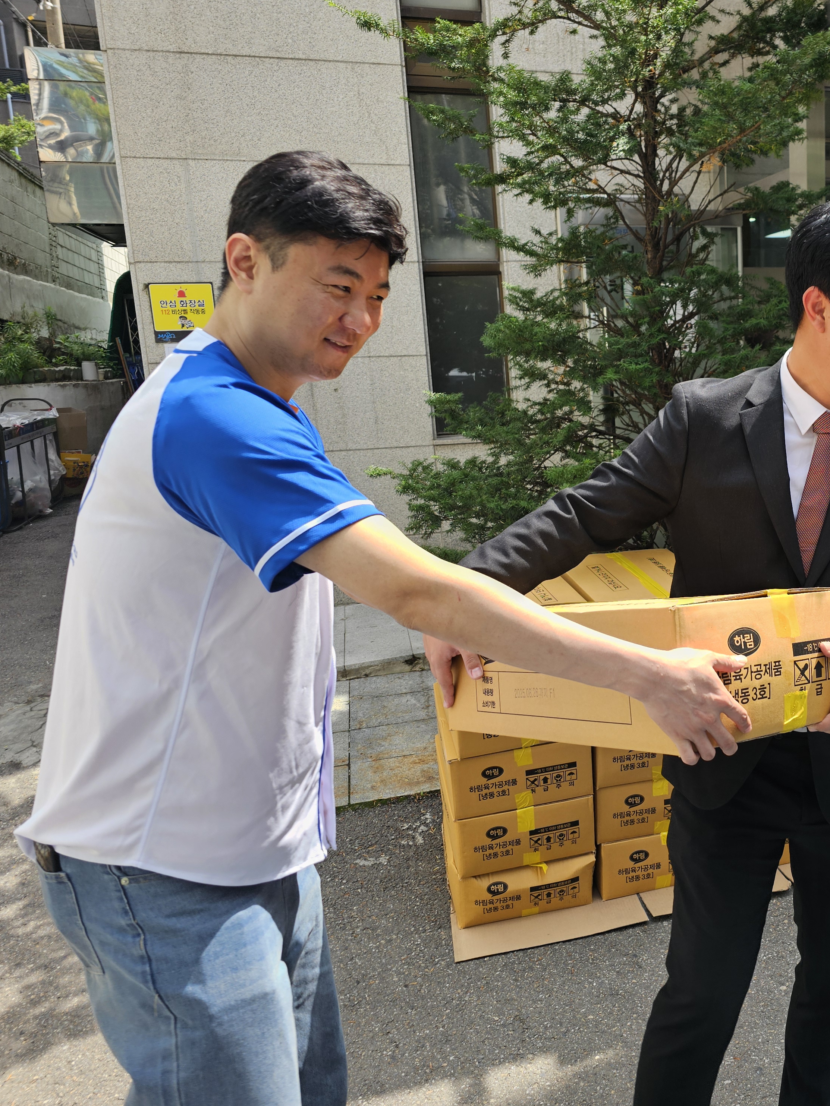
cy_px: 548
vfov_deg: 58.4
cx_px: 701
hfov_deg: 42.7
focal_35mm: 31
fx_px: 991
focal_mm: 6.3
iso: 10
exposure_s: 1/191
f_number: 1.7
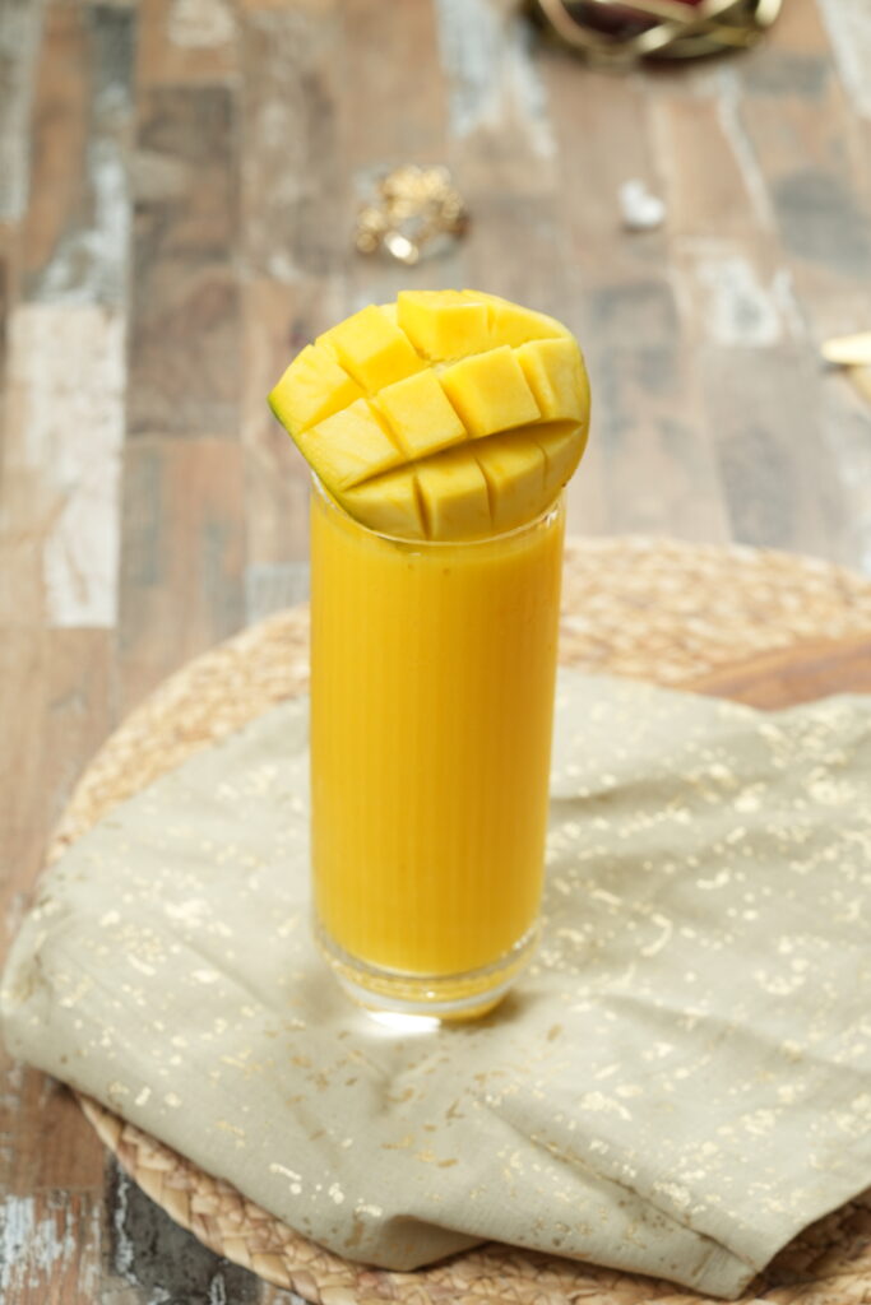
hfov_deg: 15.2
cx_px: 436
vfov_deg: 22.6
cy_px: 652
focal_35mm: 90
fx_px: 3265
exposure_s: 1/160
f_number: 8
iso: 400
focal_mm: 90
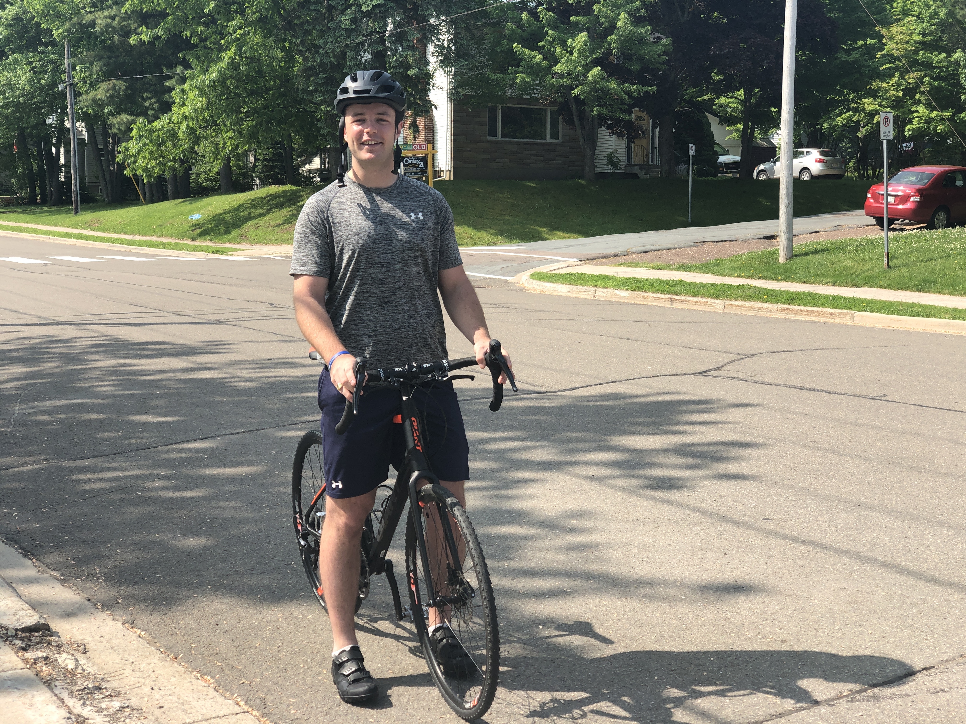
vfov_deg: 28.0
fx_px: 1451
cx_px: 483
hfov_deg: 36.8
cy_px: 362
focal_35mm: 52
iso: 16
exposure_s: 1/432
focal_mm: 6
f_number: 2.4
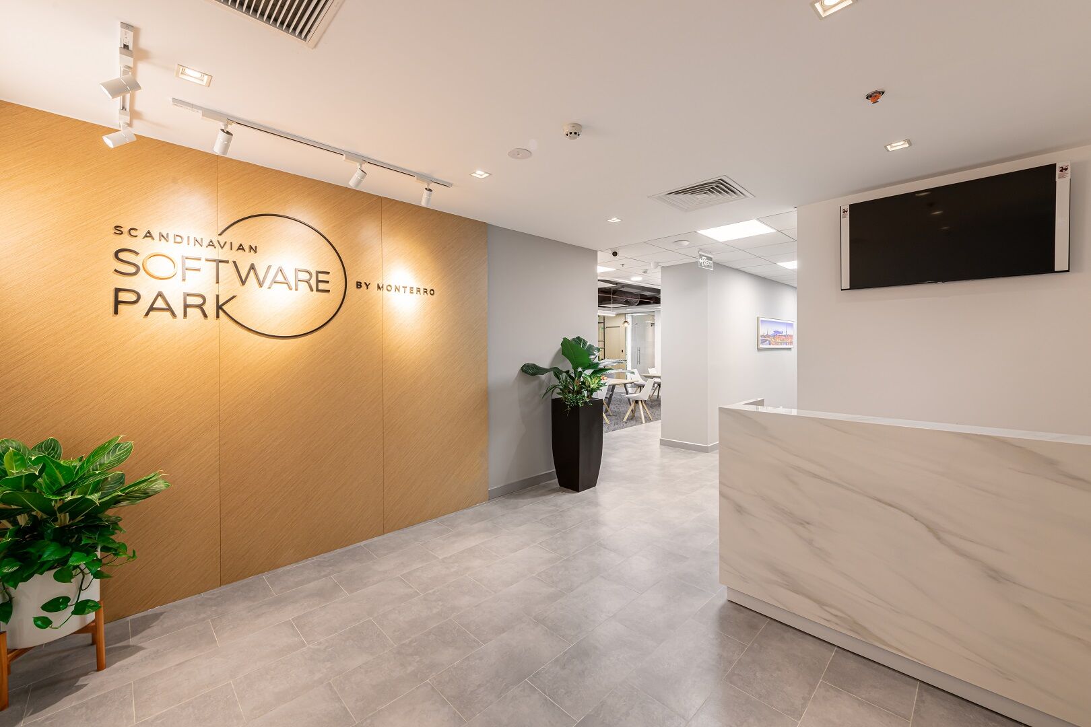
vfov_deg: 81.2
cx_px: 546
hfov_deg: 104.3
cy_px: 364
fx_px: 424
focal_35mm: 14
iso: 100
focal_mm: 14
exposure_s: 1/2.5
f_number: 10
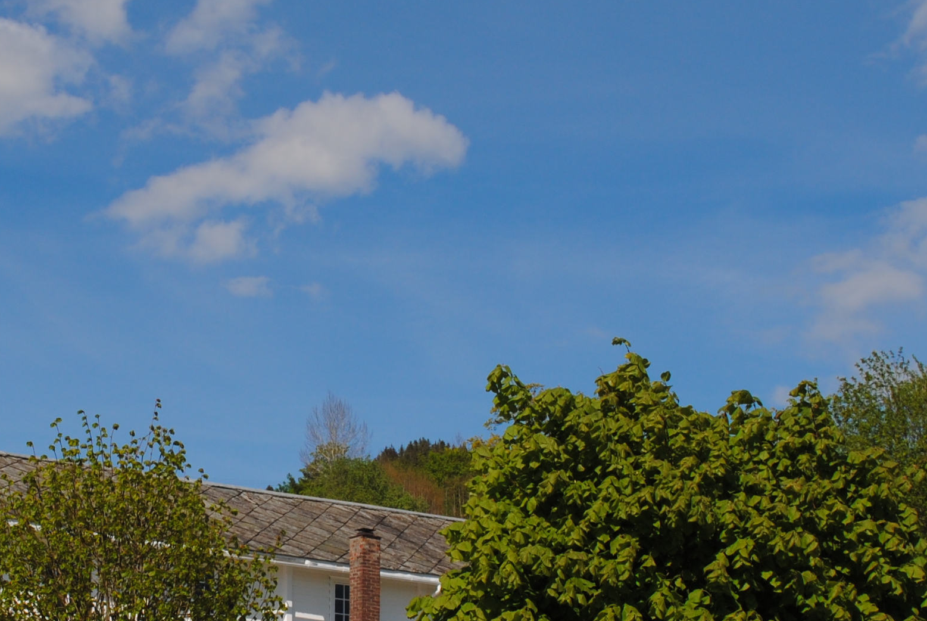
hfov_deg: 20.8
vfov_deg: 14.1
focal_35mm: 97
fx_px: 2501
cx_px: 187
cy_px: 475
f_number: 9
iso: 100
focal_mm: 26
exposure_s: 1/320
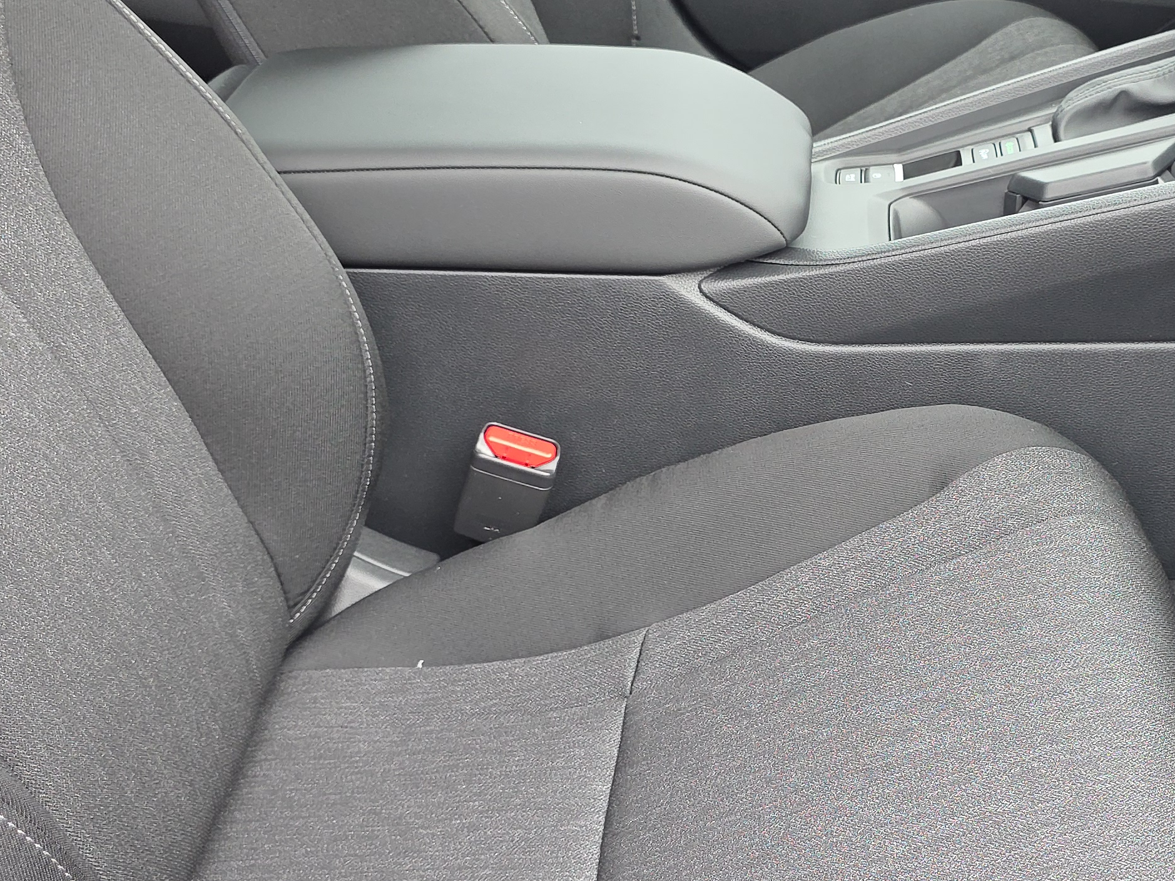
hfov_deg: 38.1
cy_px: 417
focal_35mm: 49
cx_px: 863
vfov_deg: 29.7
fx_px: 1663
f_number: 1.7
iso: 80
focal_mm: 6.3
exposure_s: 1/180
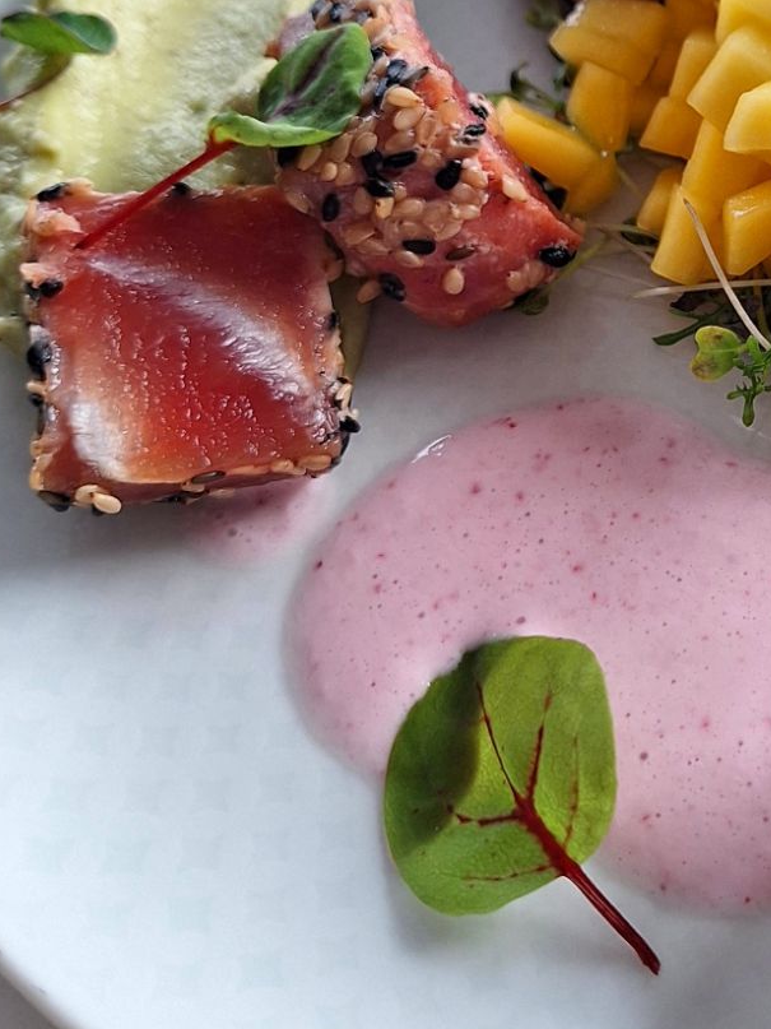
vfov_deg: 32.6
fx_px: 1693
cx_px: 944
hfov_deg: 23.3
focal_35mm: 57
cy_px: 172
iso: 64
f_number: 1.8
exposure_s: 1/100
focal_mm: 5.54
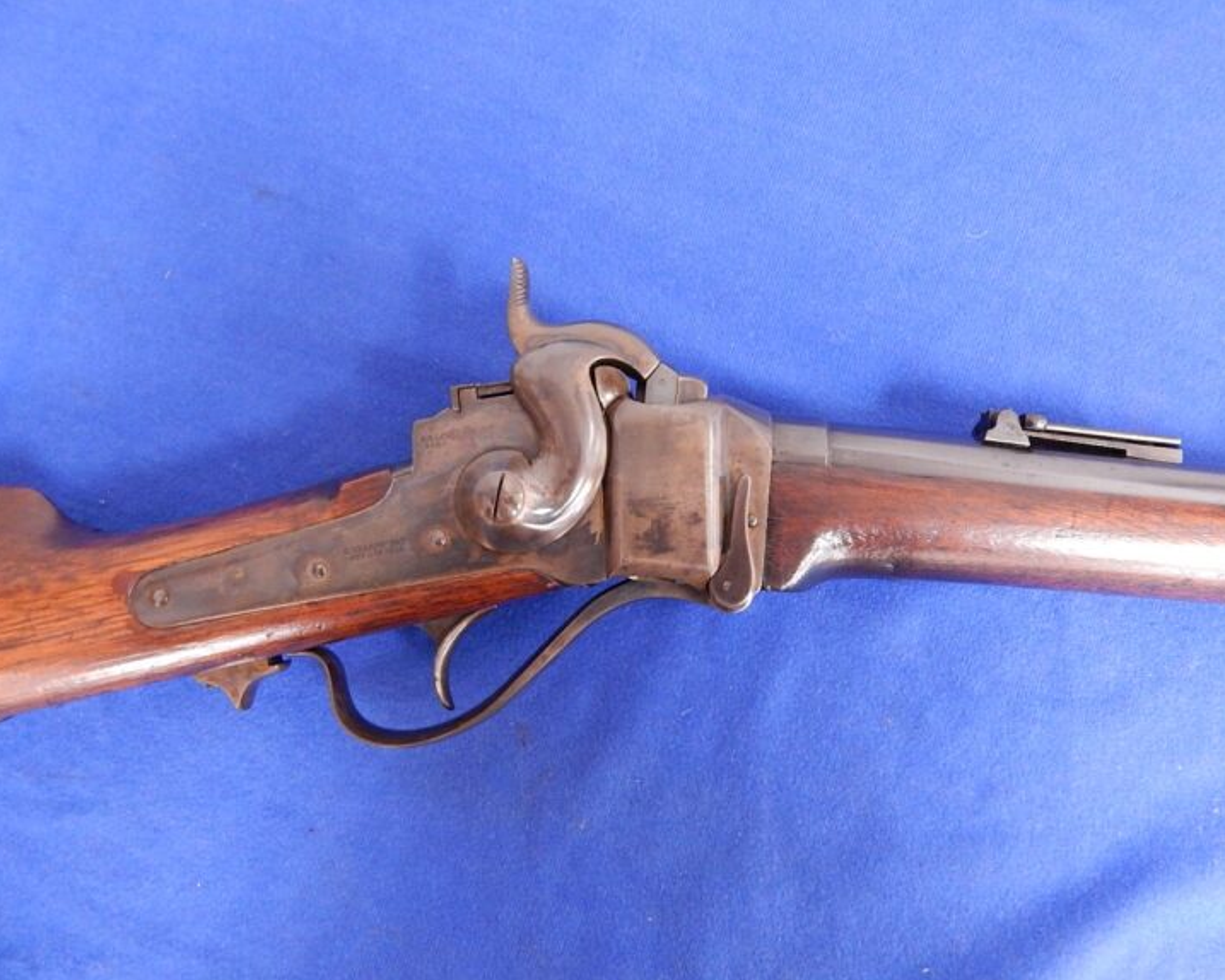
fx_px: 834
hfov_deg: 72.6
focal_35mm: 23
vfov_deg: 60.9
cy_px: 490
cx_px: 618
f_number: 3
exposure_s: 1/8
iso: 640
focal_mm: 4
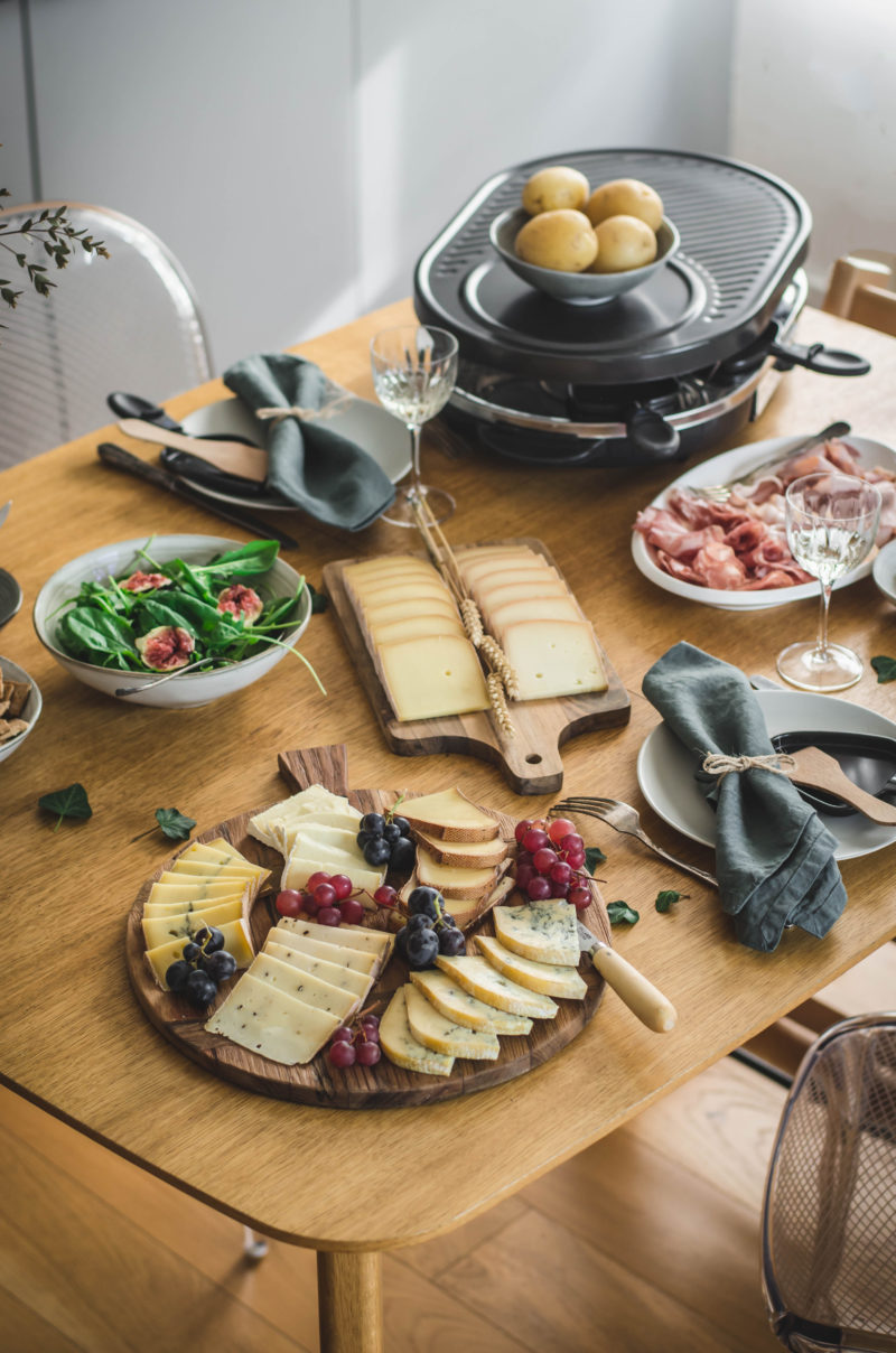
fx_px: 2813
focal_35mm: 75
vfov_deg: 27.0
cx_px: 448
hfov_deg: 18.1
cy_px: 676
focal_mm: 50
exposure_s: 1/100
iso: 320
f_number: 3.2
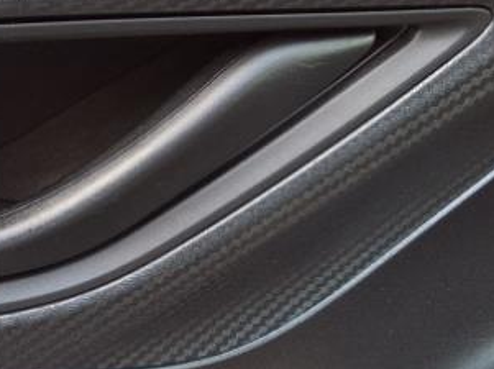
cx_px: -207
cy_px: 487
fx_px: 1311
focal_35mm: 92
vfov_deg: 15.2
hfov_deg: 19.2
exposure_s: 1/60.2
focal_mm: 3.58
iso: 40
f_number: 1.9
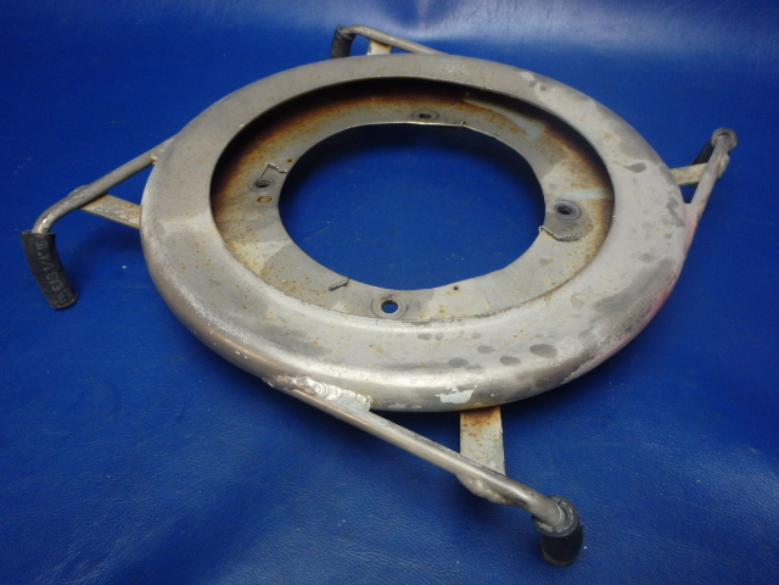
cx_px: 390
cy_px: 292
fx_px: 630
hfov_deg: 63.4
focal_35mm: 28
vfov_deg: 49.7
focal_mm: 5
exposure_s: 1/30
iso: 400
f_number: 3.9
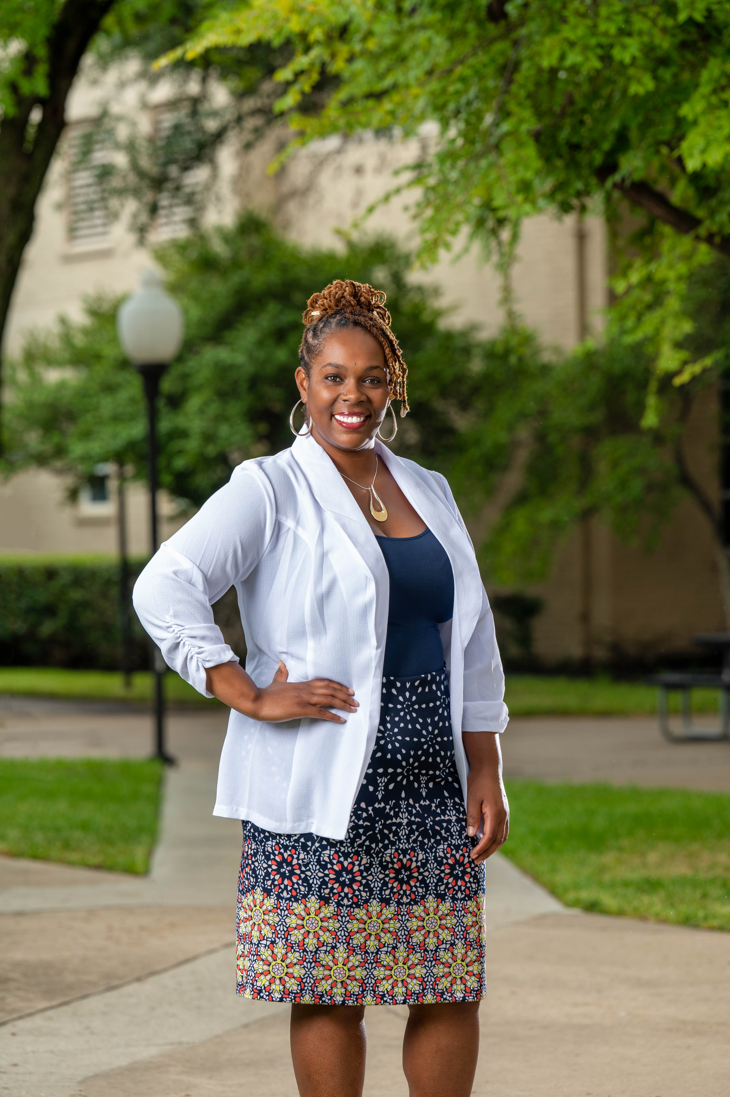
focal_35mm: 140
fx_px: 4264
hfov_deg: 9.8
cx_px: 365
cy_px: 548
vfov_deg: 14.7
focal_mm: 140
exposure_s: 1/50
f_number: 5
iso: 200
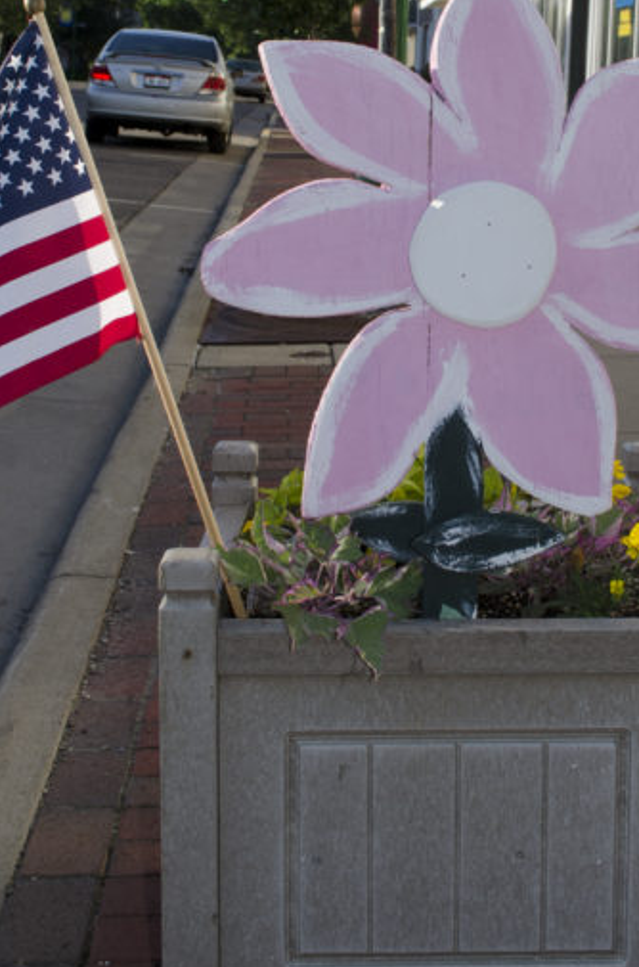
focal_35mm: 62
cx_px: 473
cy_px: 203
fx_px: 1660
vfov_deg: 31.7
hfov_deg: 21.6
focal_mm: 18
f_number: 7.1
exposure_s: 1/200
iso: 100
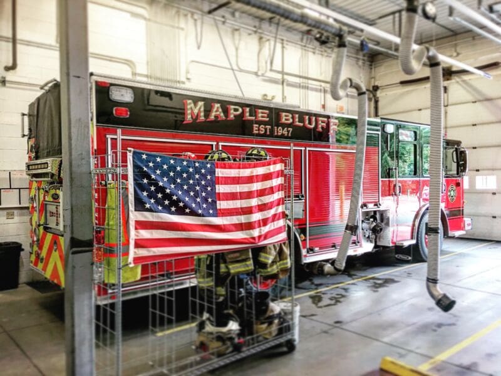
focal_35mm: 29
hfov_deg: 61.7
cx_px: 250
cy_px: 188
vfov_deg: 48.2
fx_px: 420
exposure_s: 1/15
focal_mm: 4.15
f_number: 2.2
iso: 64
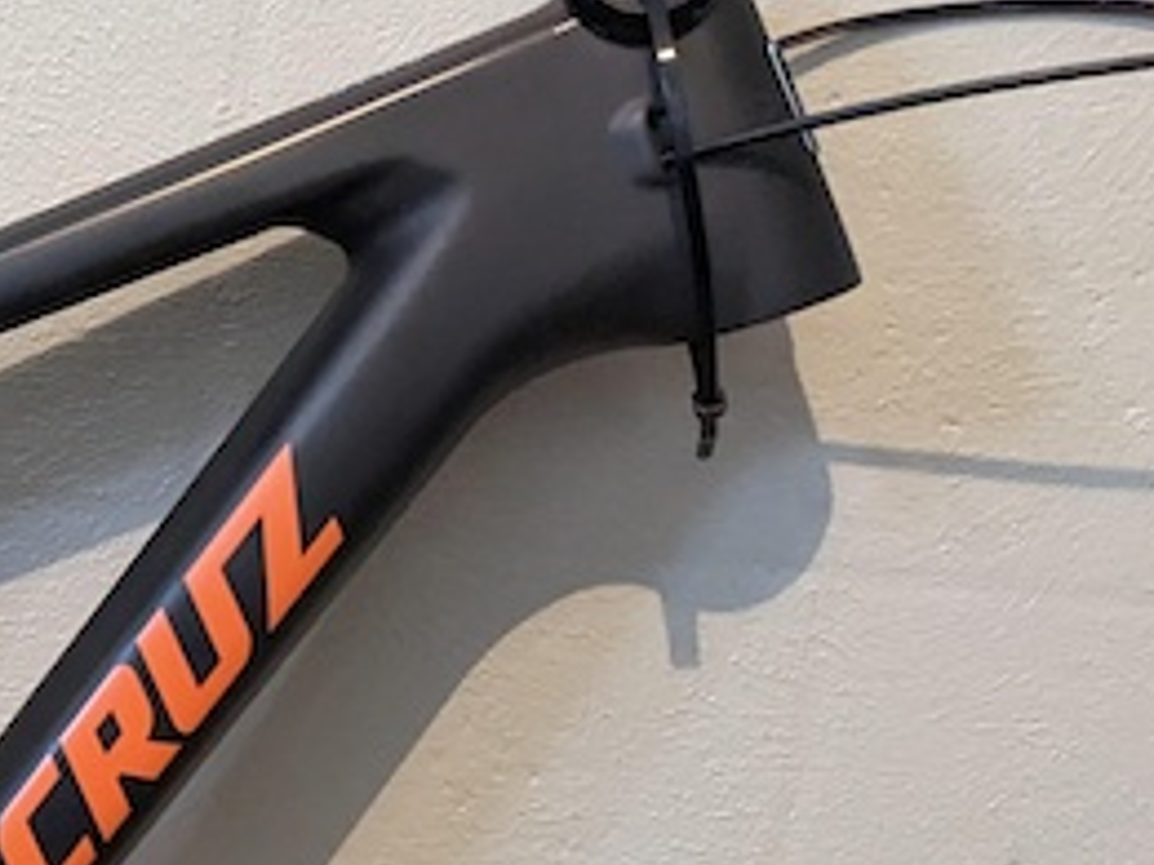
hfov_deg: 20.4
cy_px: 612
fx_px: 2767
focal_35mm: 83
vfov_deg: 17.7
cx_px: -555
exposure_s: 1/40
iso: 1222
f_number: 1.73
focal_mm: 4.38
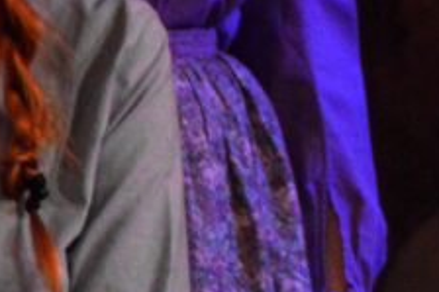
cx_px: 811
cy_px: -351
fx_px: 8798
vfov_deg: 1.9
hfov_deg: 2.8
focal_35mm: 722
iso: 3200
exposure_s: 1/200
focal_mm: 90
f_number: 5.6
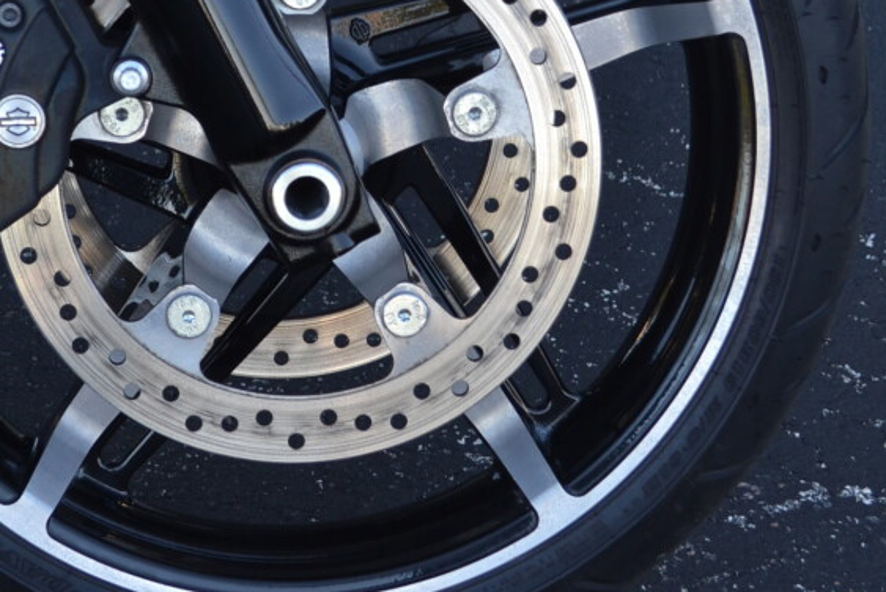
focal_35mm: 115
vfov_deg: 11.9
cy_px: 66
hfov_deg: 17.7
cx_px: 290
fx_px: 2832
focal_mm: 36
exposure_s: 1/125
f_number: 5.6
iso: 200
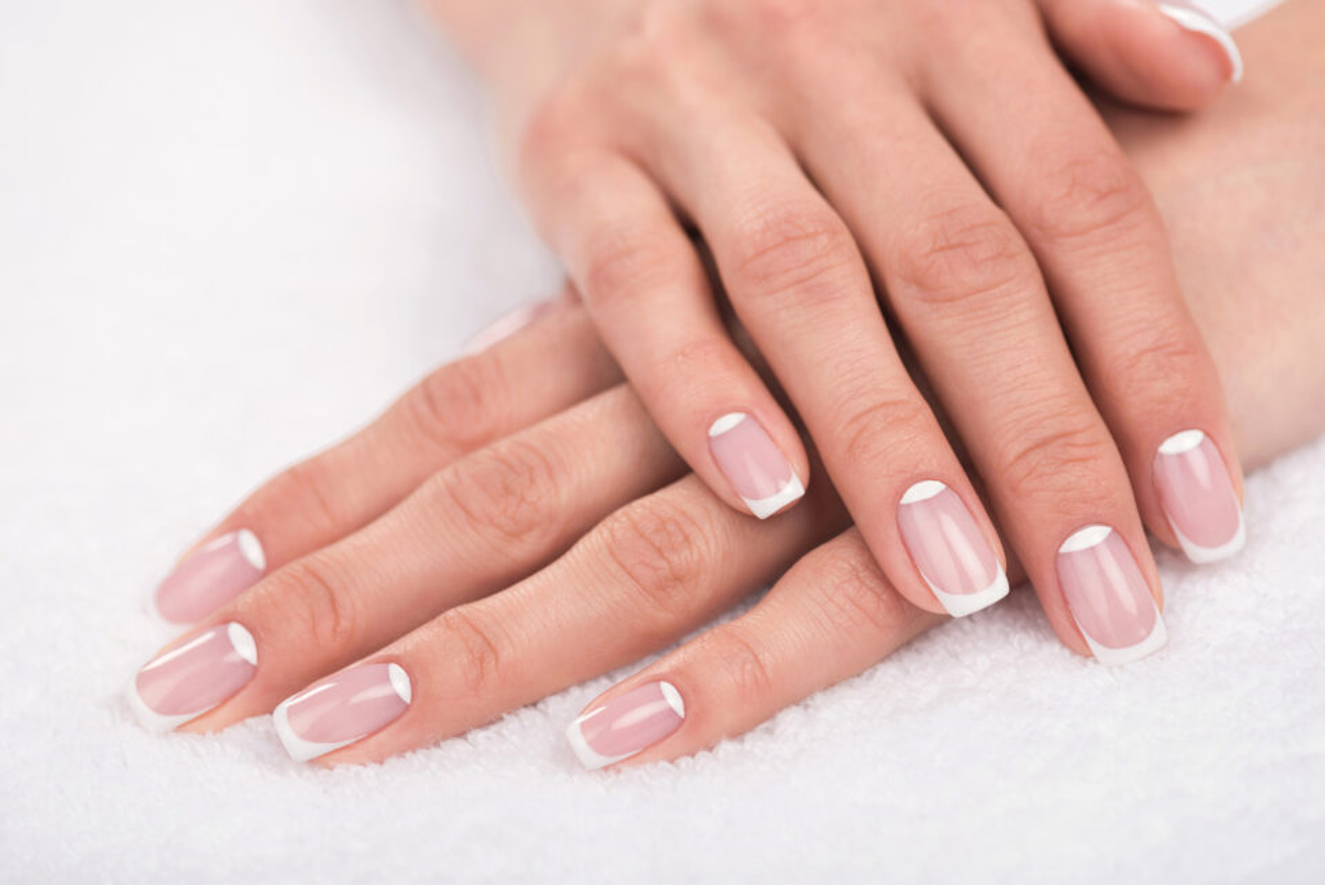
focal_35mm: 105
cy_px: 442
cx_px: 662
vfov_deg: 13.1
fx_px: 3866
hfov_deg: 19.4
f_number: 7.1
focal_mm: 105
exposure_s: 1/200
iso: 100
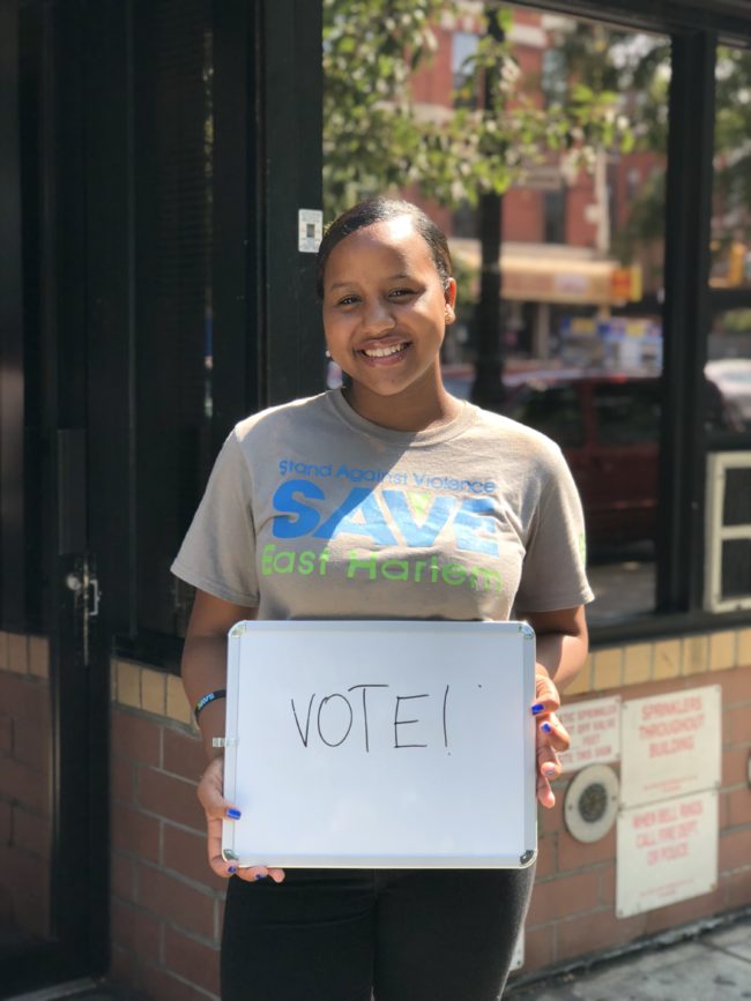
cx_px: 376
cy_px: 500
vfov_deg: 33.8
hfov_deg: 25.7
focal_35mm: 57
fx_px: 1649
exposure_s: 1/286
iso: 20
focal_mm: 6.6
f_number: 2.8
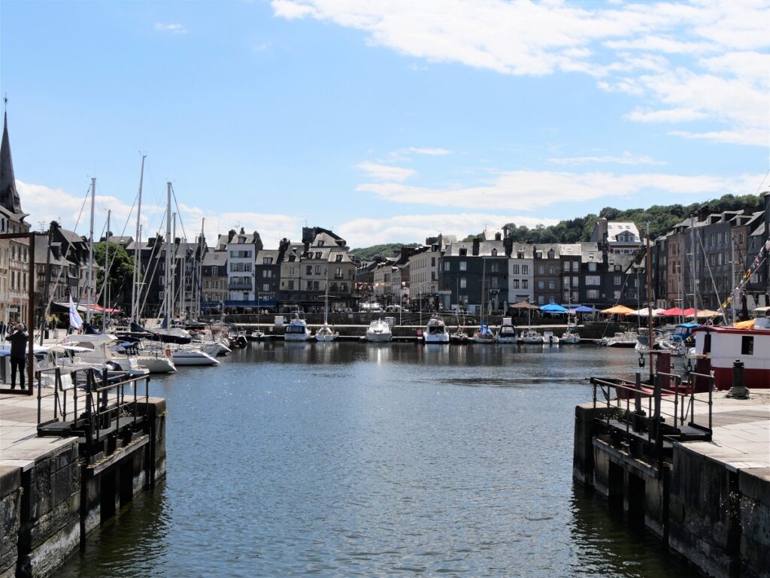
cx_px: 385
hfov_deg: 44.8
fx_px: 935
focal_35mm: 42
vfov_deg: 34.4
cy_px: 289
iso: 200
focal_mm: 21
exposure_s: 1/640
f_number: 10
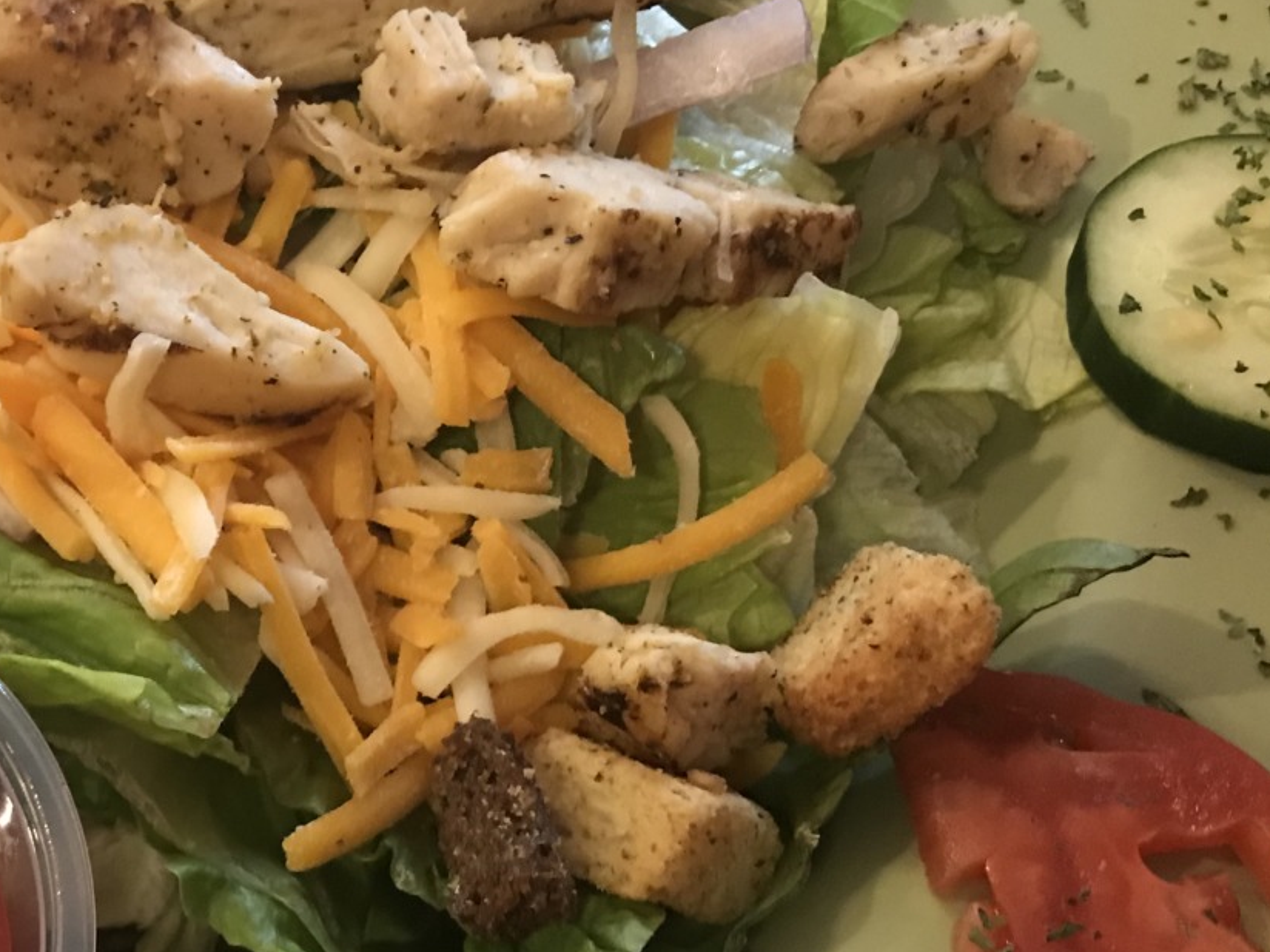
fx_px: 1871
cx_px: 227
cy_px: 478
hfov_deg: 36.1
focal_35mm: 51
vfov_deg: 28.6
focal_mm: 3.99
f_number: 1.8
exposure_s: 1/7
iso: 80
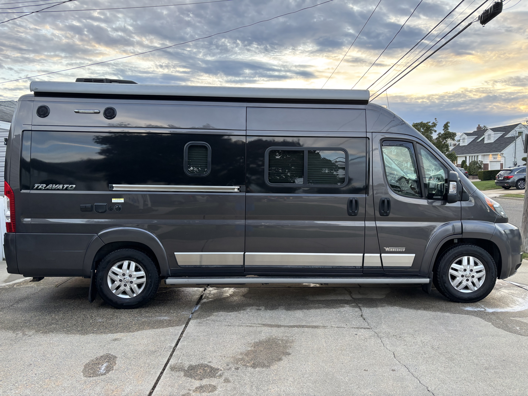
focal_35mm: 26
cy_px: 198
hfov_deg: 67.3
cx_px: 264
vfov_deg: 53.1
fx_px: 397
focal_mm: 5.96
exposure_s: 1/121
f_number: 1.6
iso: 100
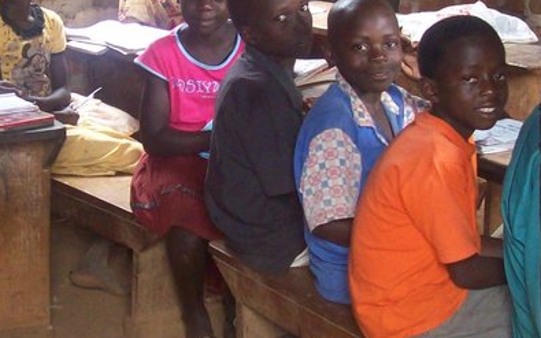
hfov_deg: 21.0
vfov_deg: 13.2
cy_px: 84
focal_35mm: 99
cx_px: 216
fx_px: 1460
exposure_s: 1/64
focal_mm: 6
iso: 200
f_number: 2.7
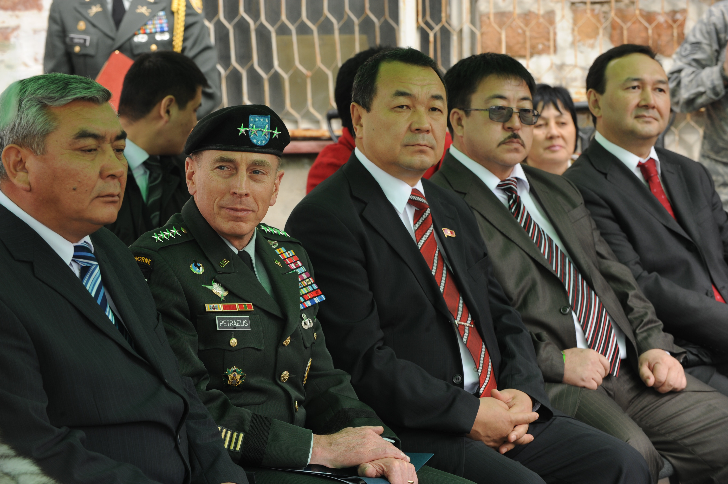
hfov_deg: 17.1
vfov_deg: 11.4
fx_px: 2425
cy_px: 242
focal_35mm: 120
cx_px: 364
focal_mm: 120
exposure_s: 1/100
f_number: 8
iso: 400
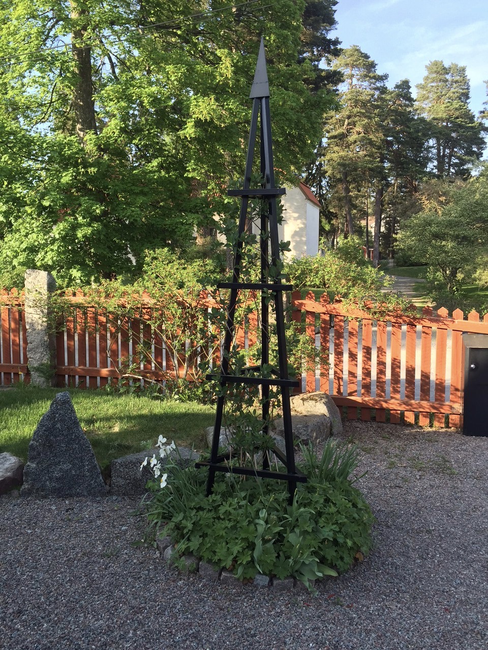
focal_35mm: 29
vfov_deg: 61.7
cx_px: 244
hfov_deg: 48.2
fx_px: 545
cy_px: 325
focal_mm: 4.15
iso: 32
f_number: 2.2
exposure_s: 1/293
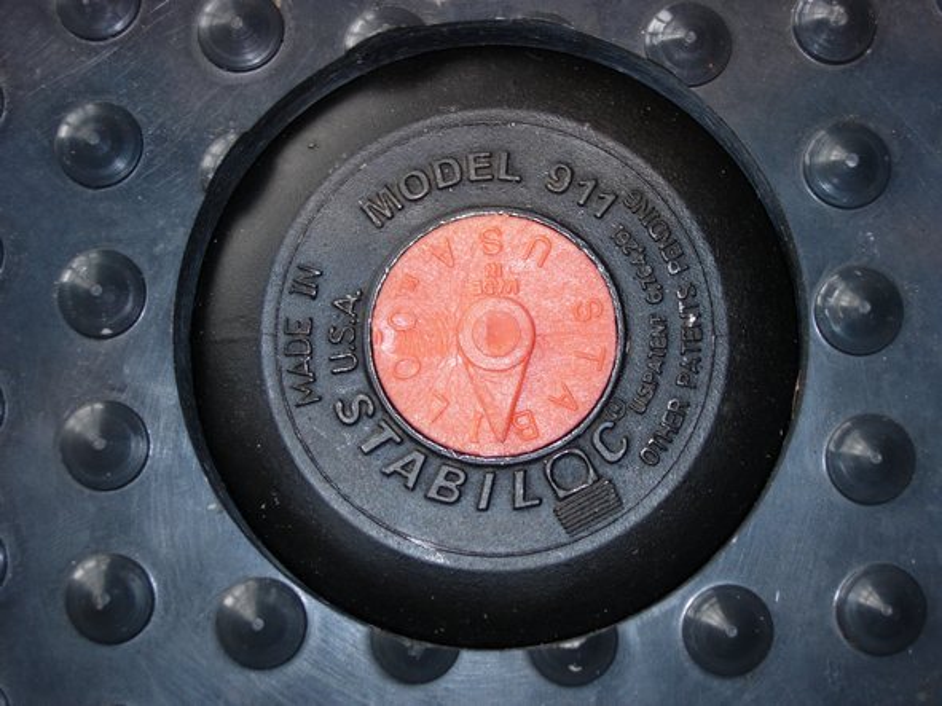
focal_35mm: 72
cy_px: 353
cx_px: 471
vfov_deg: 20.4
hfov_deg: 27.0
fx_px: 1959
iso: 79
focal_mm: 14.9
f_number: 3.7
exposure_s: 1/64
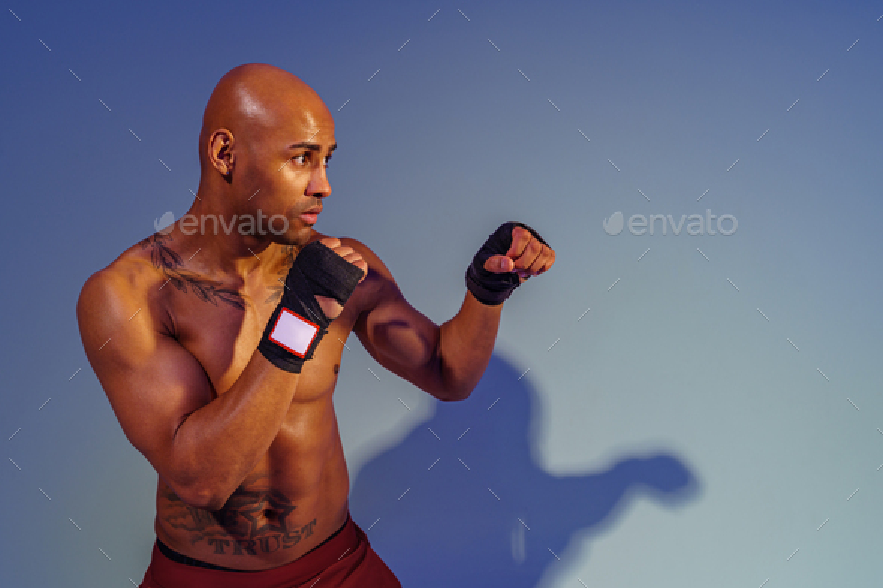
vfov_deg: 37.8
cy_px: 294
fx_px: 858
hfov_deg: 54.4
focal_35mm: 35
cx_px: 442
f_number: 5.6
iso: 200
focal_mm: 35
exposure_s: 1/160
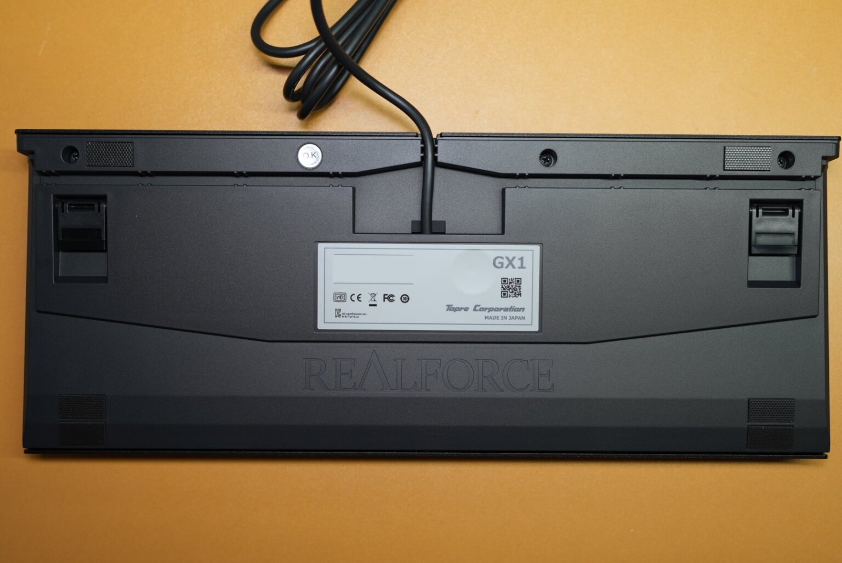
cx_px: 421
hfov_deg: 54.4
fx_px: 819
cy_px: 282
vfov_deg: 37.9
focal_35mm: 35
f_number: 3.2
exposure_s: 1/80
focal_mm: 35
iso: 400
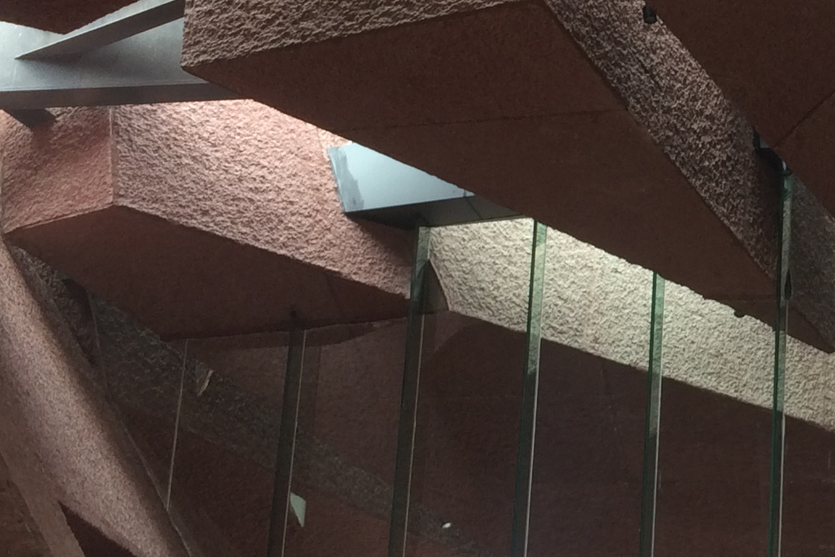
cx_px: 843
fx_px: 2204
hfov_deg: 20.7
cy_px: 210
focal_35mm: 95
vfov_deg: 14.4
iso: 32
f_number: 2.2
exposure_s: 1/31
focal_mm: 4.15
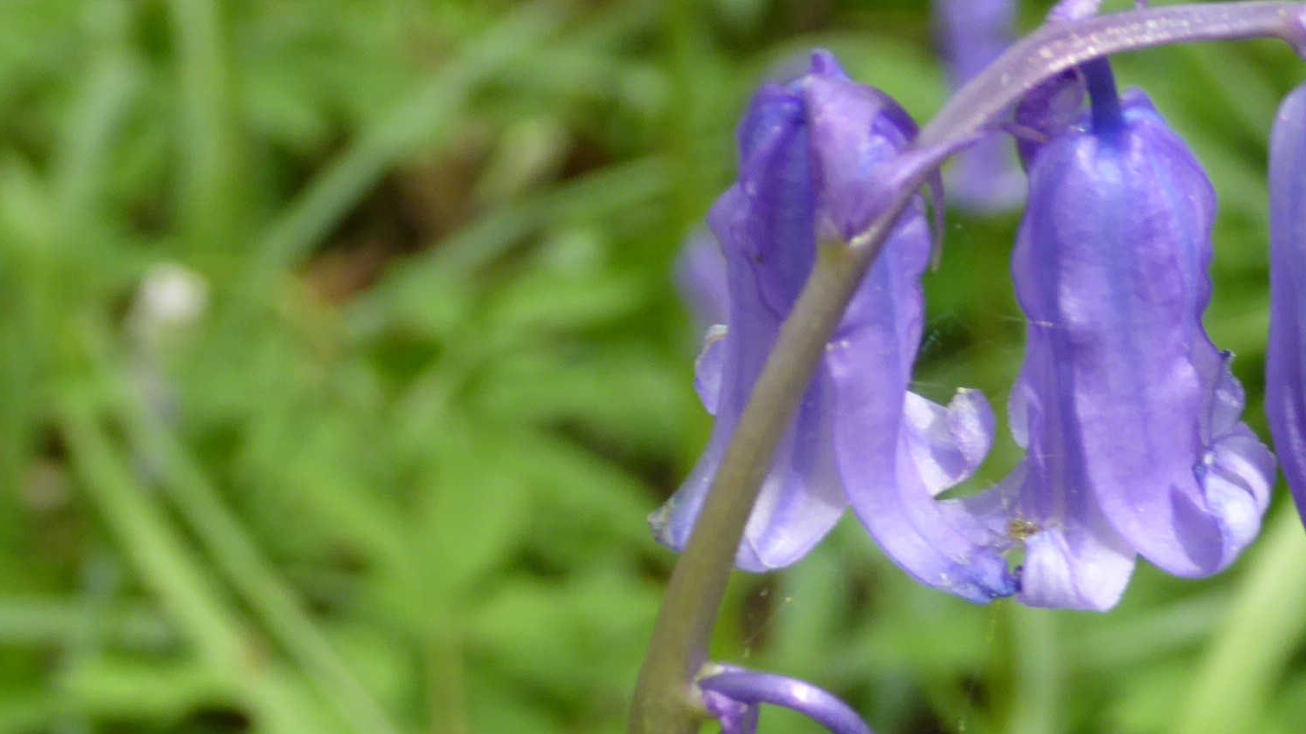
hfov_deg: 19.2
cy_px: 958
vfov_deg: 10.7
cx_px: 447
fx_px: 3844
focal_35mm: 111
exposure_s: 1/60
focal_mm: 8.4
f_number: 4
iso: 125
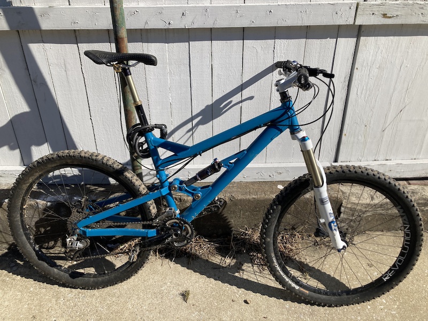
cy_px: 160
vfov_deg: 49.7
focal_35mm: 28
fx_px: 346
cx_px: 214
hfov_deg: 63.4
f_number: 1.8
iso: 20
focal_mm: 3.99
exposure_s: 1/2667
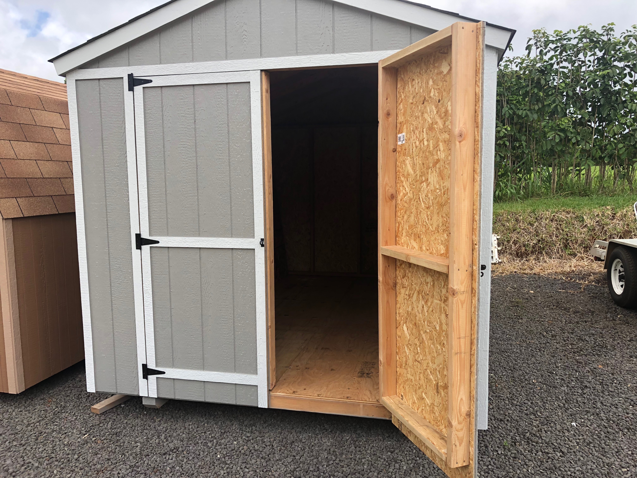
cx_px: 318
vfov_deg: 49.7
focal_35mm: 28
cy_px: 239
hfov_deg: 63.4
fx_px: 515
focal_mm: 3.99
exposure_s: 1/787
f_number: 1.8
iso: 20
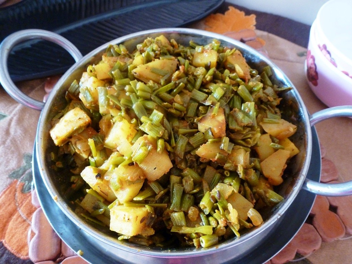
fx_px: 244
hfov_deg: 71.6
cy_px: 132
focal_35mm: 24
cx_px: 176
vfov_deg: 56.8
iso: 400
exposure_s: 1/6
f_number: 3.3
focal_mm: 4.3
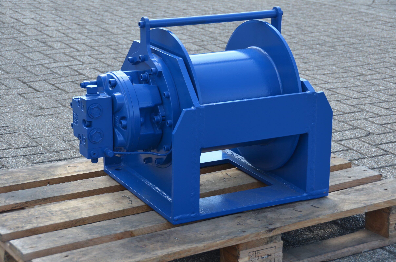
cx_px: 198
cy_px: 131
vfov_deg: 16.5
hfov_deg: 24.7
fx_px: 906
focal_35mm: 82
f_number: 6.3
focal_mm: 55
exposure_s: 1/160
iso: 125
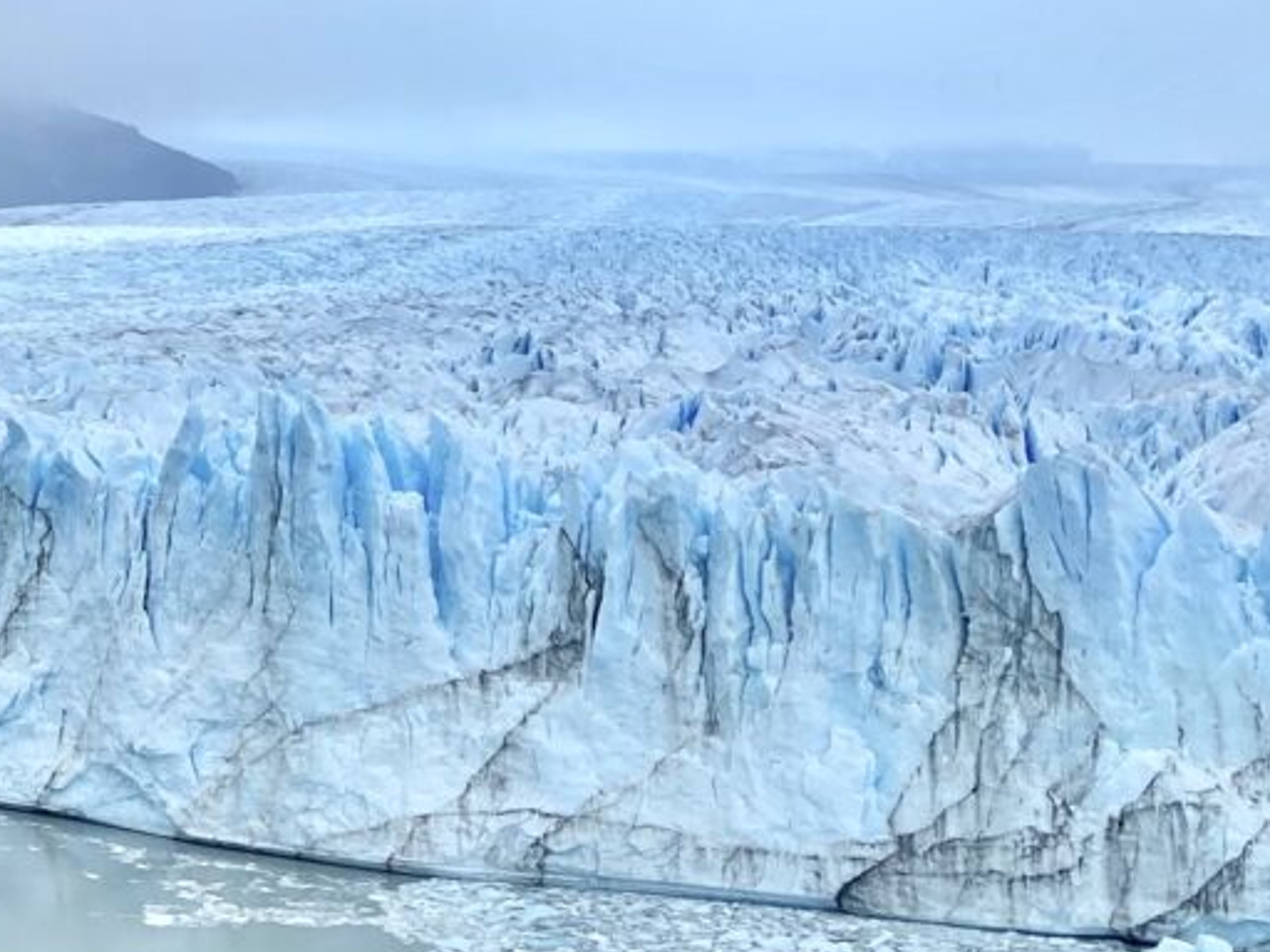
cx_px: -231
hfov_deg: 23.1
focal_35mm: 78
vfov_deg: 18.9
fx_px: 2862
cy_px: 431
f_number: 1.8
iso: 32
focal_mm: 4.25
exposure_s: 1/1779
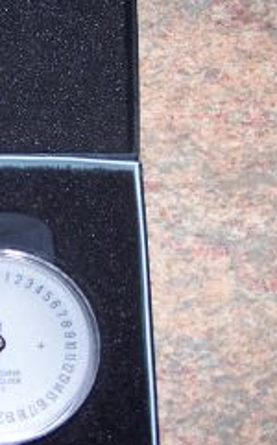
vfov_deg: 22.1
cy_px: 224
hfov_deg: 13.7
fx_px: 1139
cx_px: 2
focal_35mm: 94
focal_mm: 6.3
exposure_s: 1/60
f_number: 2.8
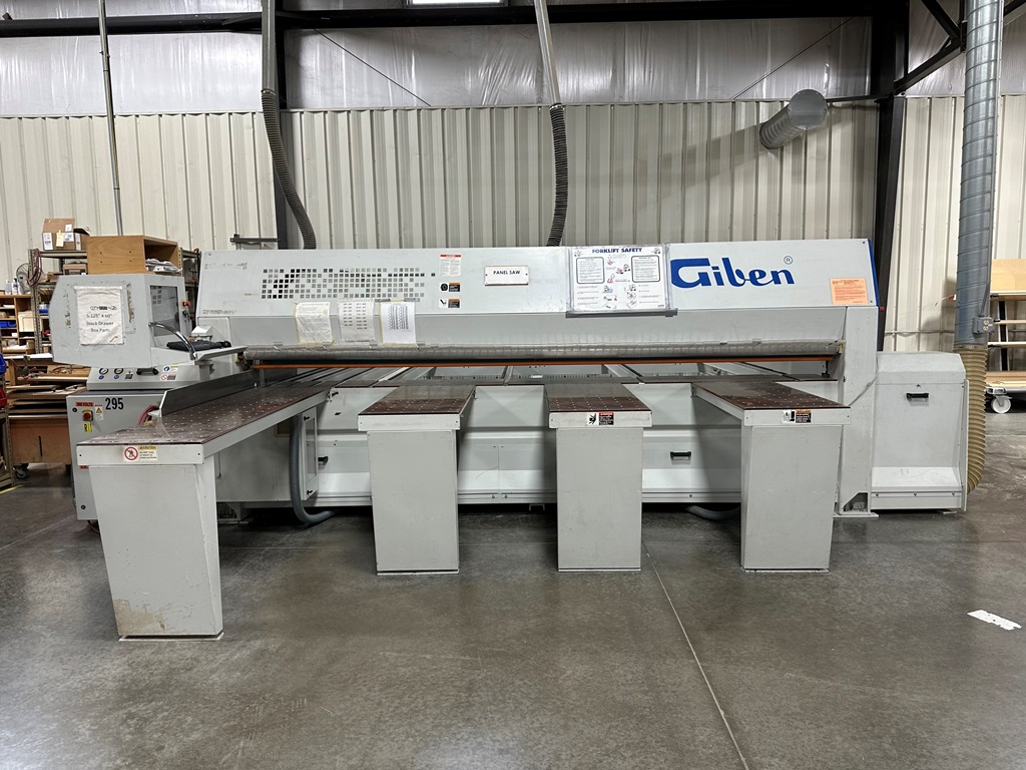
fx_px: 711
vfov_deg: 56.8
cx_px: 513
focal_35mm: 24
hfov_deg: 71.6
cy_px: 385
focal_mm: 6.86
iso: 125
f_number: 1.78
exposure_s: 1/60
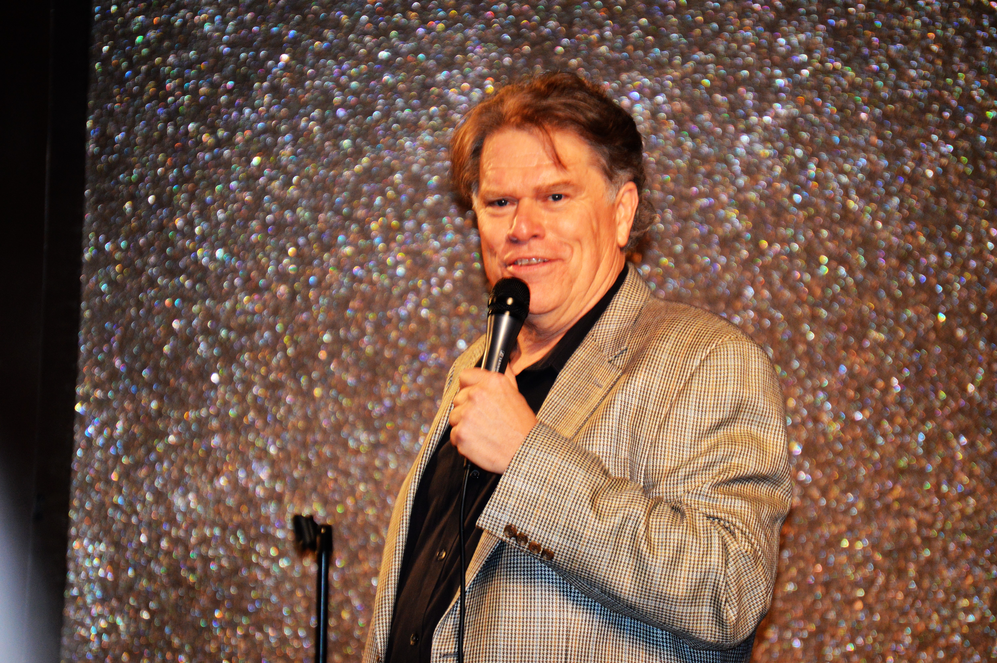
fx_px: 7263
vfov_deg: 5.2
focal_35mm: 262
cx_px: 498
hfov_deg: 7.9
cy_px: 332
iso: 900
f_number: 5.3
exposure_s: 1/60
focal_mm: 175
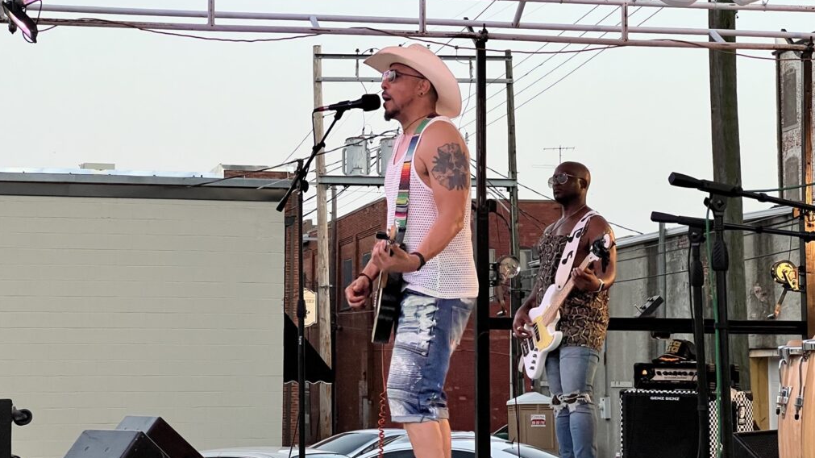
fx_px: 1836
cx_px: 404
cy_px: 198
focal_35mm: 85
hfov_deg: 25.0
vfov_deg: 14.2
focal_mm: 9
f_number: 2.8
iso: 250
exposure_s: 1/120
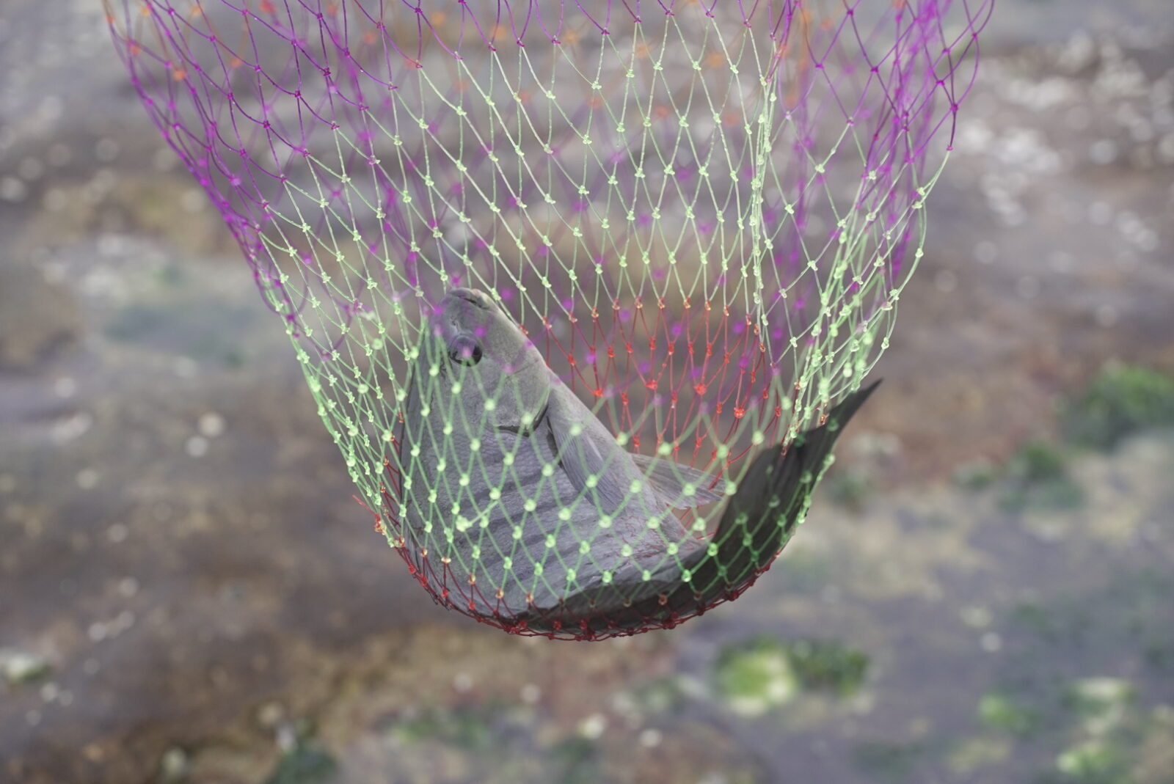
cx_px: 587
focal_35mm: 81
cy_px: 392
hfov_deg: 25.0
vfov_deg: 16.9
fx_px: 2643
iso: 1000
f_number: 5.6
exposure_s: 1/640
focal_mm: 81
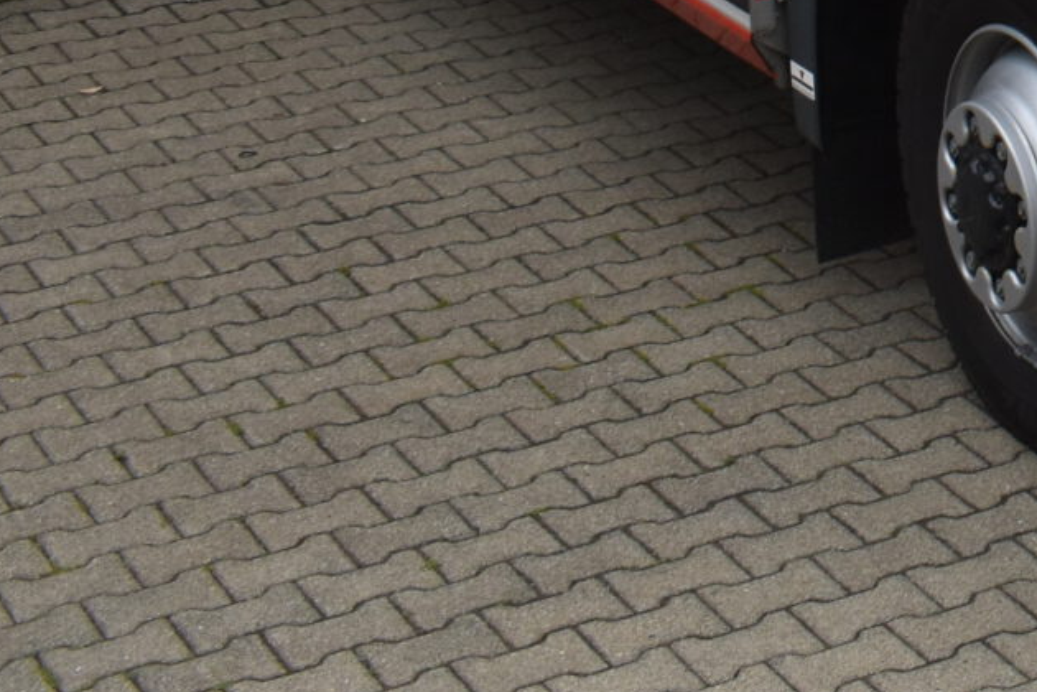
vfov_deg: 10.5
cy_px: -607
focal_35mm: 122
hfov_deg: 14.8
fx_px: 3514
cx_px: 1832
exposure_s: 1/1250
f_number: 5
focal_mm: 20
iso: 400
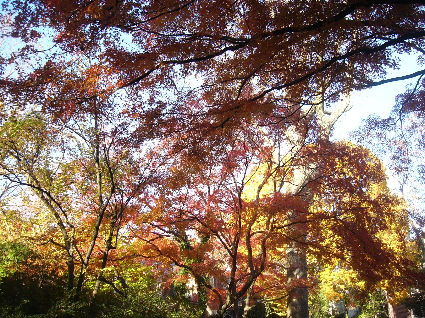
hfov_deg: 52.6
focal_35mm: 35
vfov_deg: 40.7
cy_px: 159
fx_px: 430
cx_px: 212
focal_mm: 5.8
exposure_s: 1/125
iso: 100
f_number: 2.8
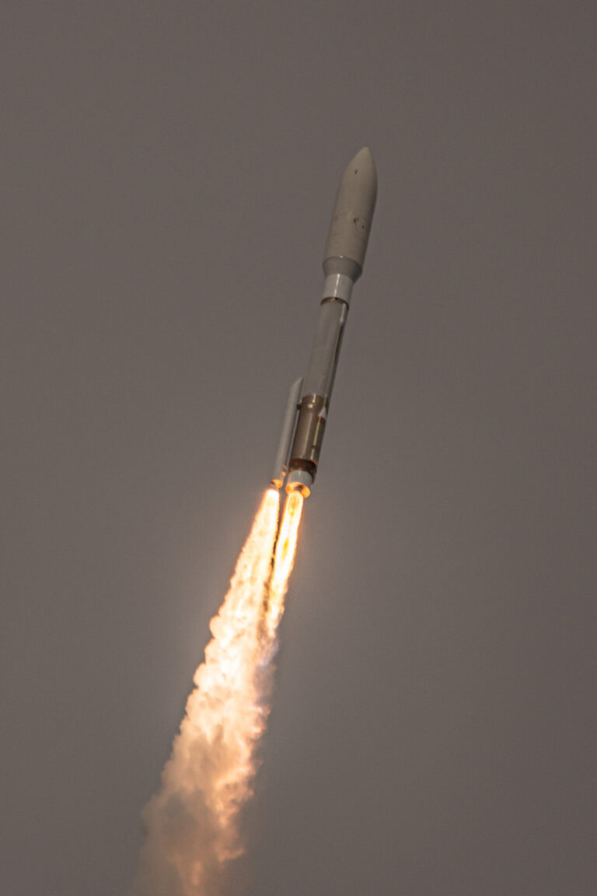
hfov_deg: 1.3
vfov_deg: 2.0
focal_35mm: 1050
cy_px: 448
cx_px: 298
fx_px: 26117
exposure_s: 1/5000
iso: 100
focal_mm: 700
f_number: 8
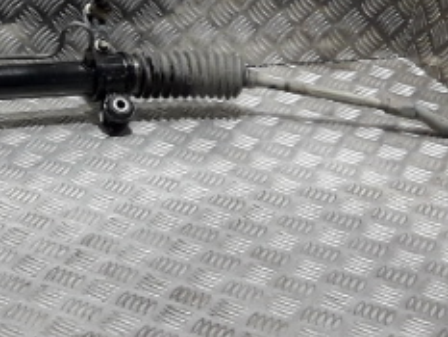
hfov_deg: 24.2
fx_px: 997
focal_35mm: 77
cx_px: 0
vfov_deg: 19.1
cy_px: 96
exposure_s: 1/33
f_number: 1.9
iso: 125
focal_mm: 3.7
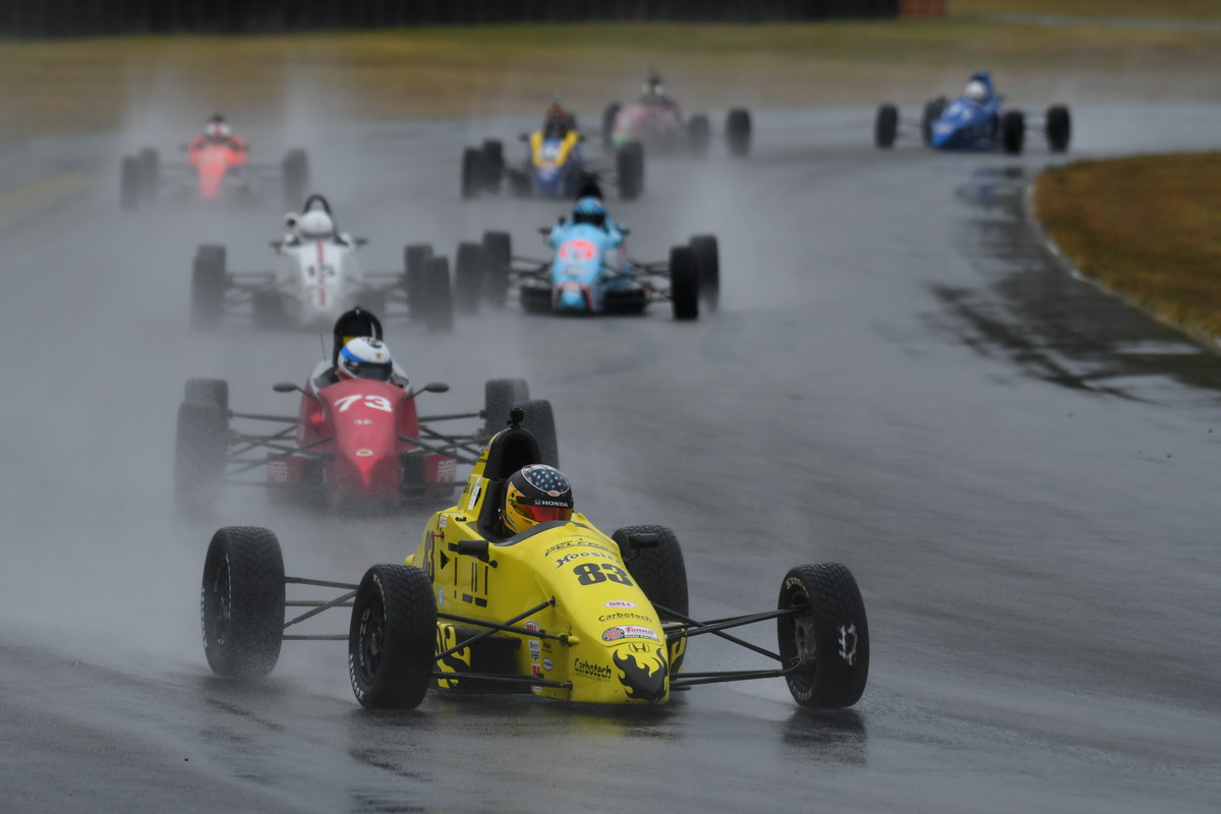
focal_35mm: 480
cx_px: 610
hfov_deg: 4.3
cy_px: 407
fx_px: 16279
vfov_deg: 2.9
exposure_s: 1/1600
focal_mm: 320
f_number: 5.6
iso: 400
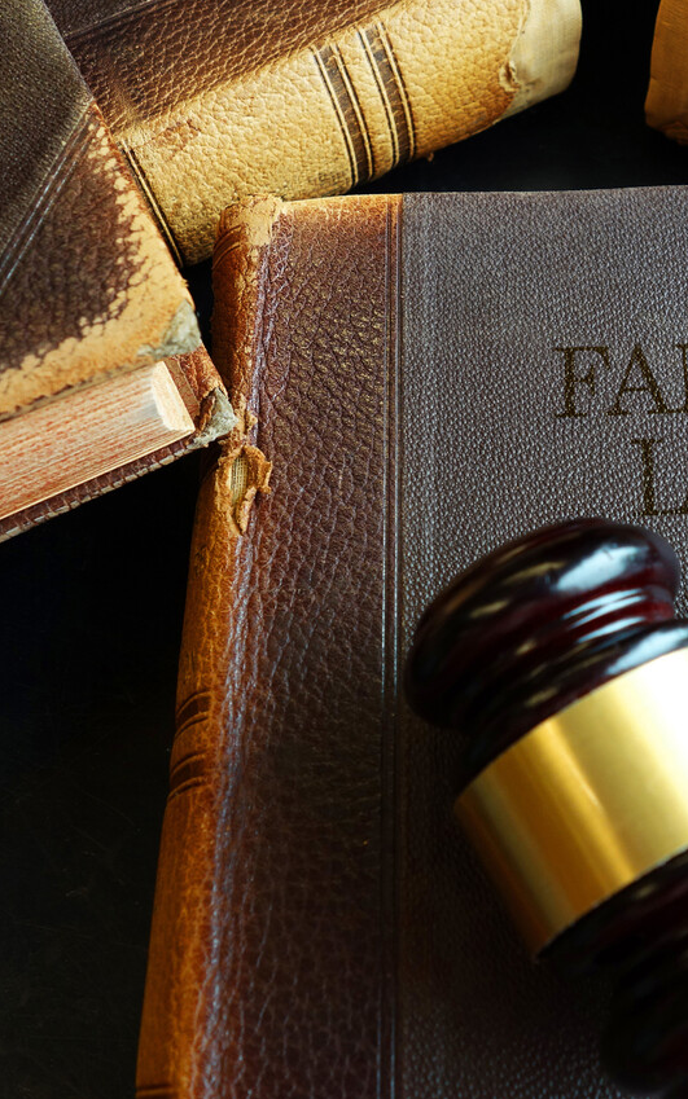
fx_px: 1289
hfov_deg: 29.3
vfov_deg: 46.2
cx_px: 538
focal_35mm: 43
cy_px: 551
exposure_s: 1/40
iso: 200
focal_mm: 10.4
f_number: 4
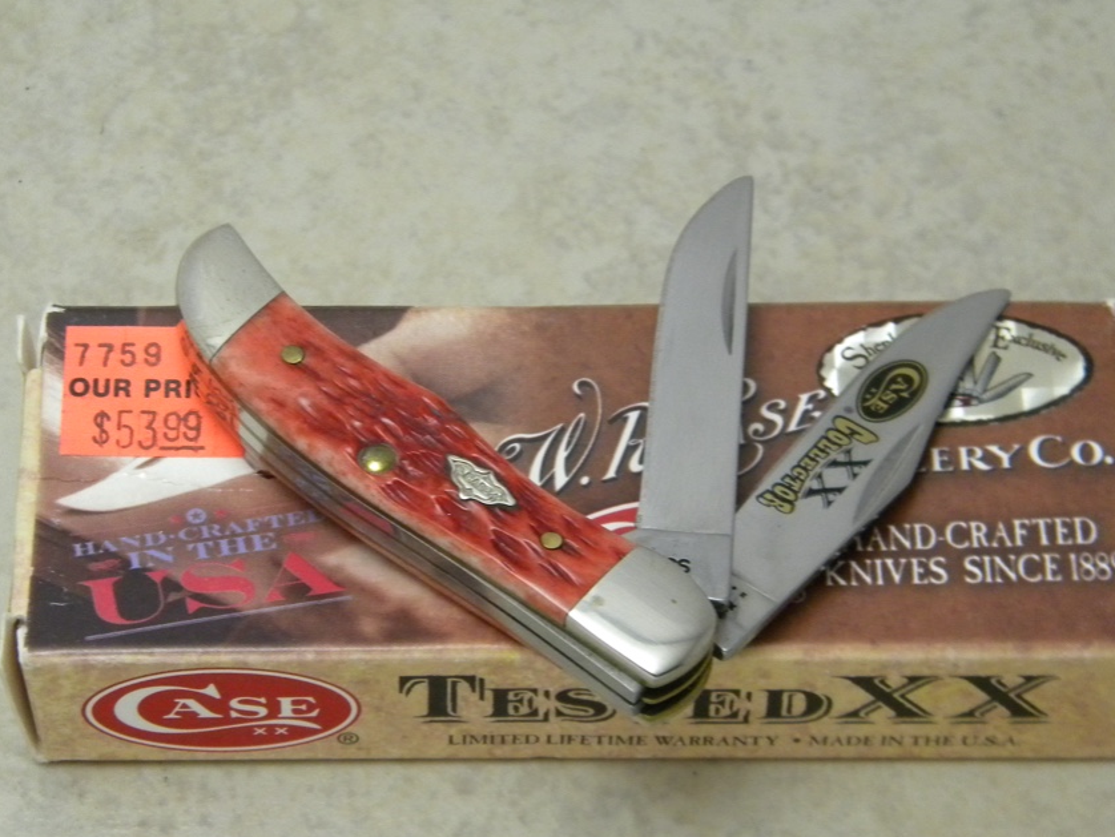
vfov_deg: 14.9
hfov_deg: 19.8
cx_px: 577
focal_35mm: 99
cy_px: 478
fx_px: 3190
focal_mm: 15.1
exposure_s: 1/30.7
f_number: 4.5
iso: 400
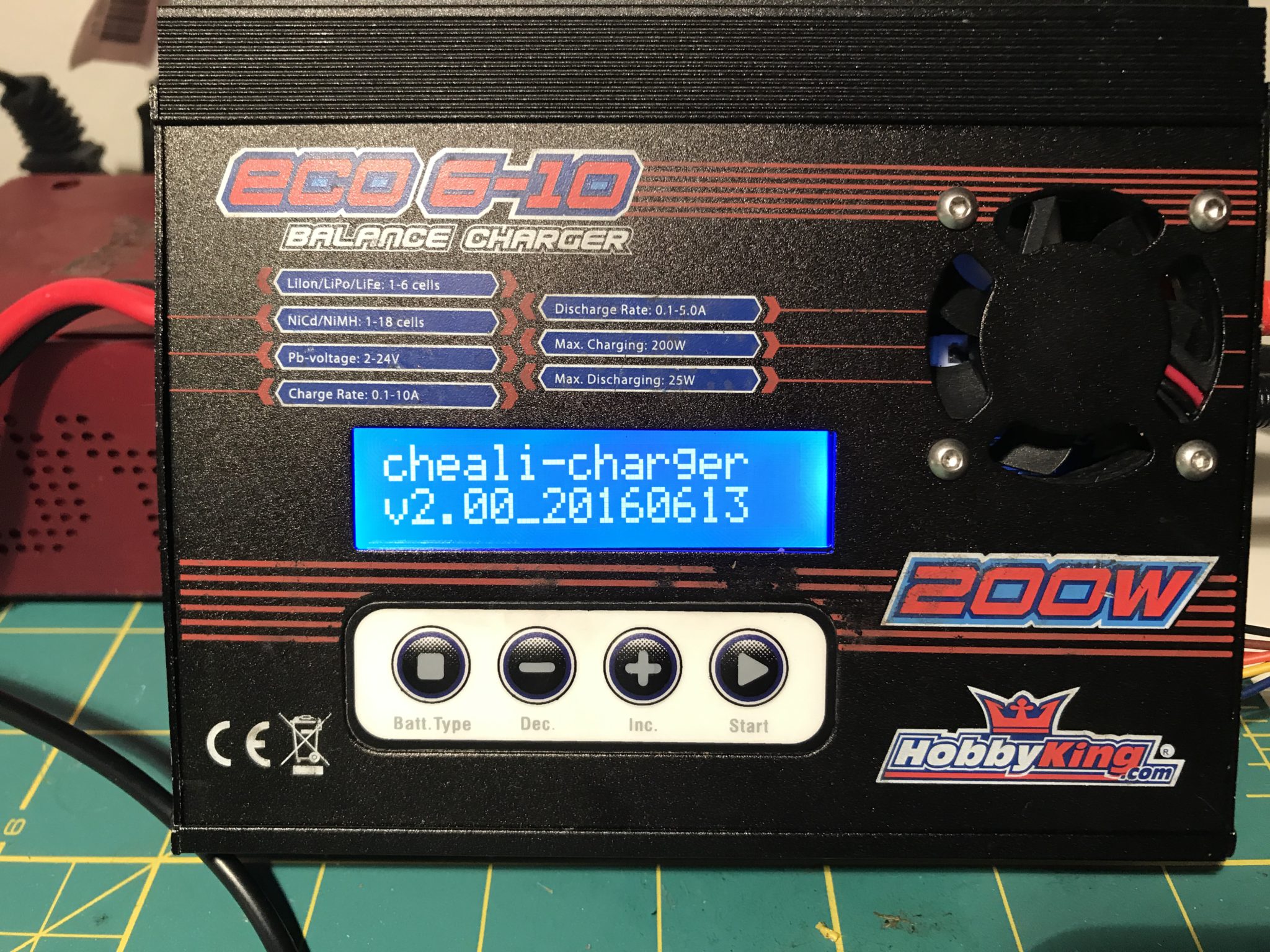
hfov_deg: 63.4
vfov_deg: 49.7
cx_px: 635
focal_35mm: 28
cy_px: 476
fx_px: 1027
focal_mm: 3.99
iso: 40
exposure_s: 1/17
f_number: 1.8
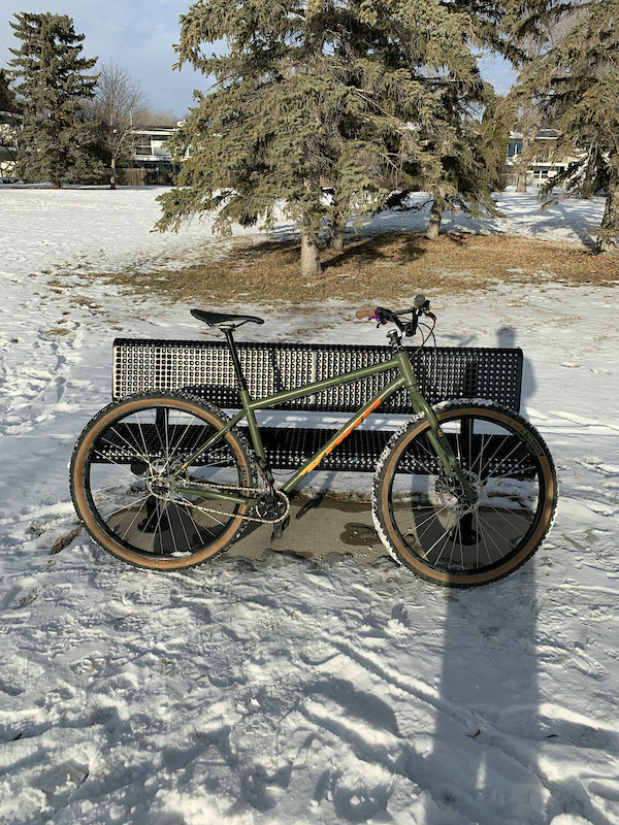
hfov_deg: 53.1
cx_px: 310
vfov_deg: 67.3
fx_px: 620
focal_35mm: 26
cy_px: 412
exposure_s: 1/2915
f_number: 1.8
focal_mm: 4.25
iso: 25
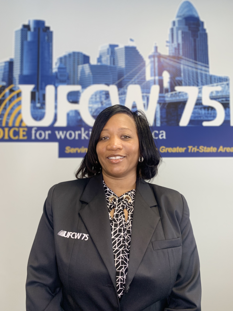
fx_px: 233
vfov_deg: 67.3
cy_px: 156
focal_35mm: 26
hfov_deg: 53.1
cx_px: 116
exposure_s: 1/60
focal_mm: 4.25
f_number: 1.8
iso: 64
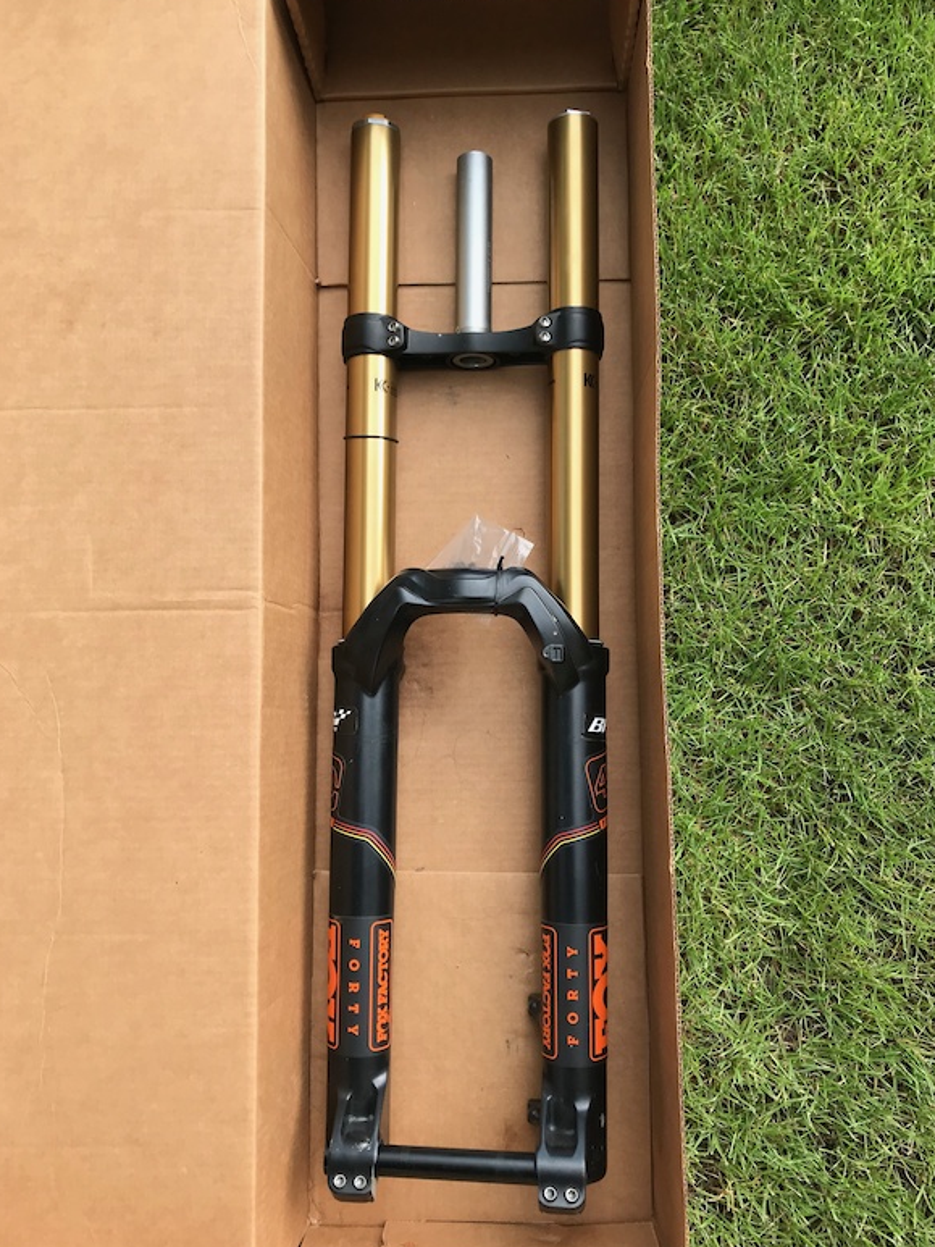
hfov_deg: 48.2
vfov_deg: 61.7
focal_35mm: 29
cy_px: 622
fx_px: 1044
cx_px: 463
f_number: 1.8
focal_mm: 3.99
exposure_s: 1/264
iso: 20
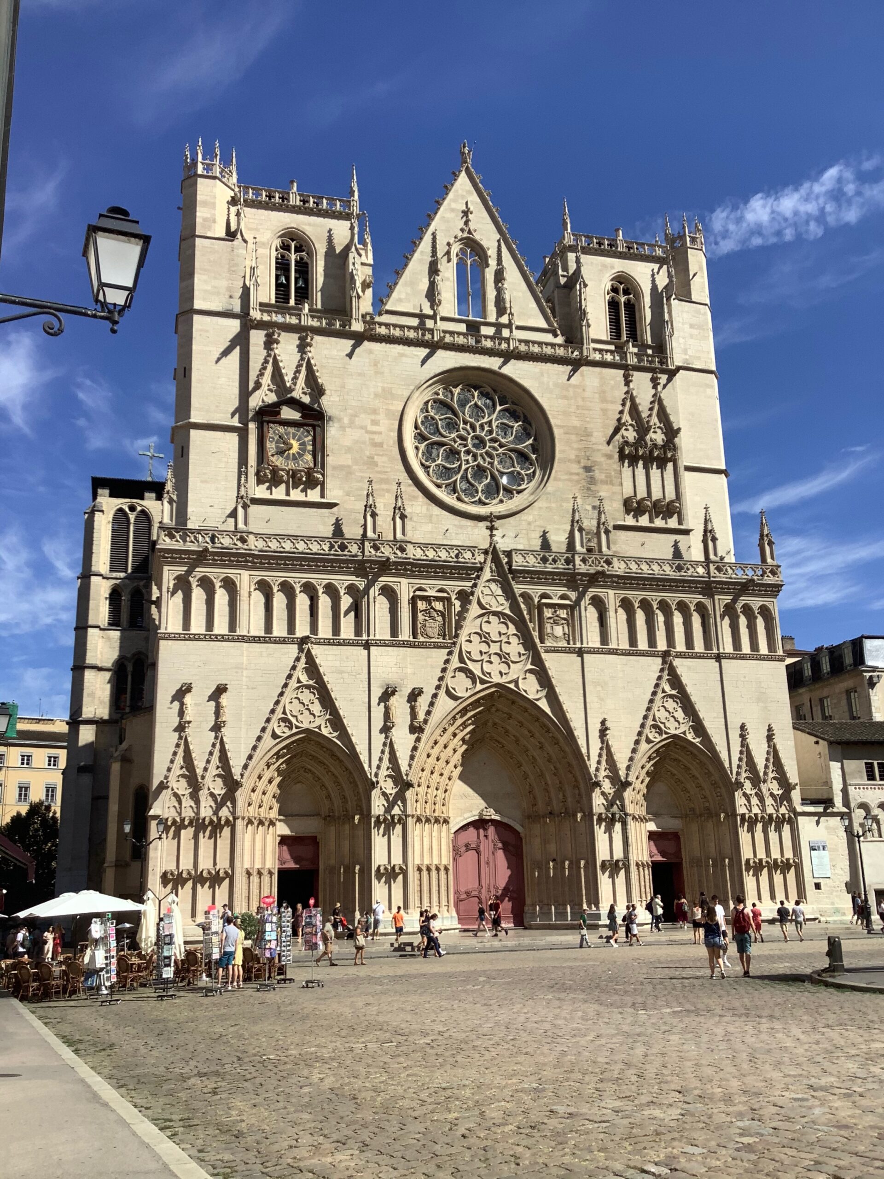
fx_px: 1056
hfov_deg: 45.4
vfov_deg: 58.4
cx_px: 442
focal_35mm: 31
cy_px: 590
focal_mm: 3.3
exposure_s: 1/1597
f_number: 2.4
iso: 25
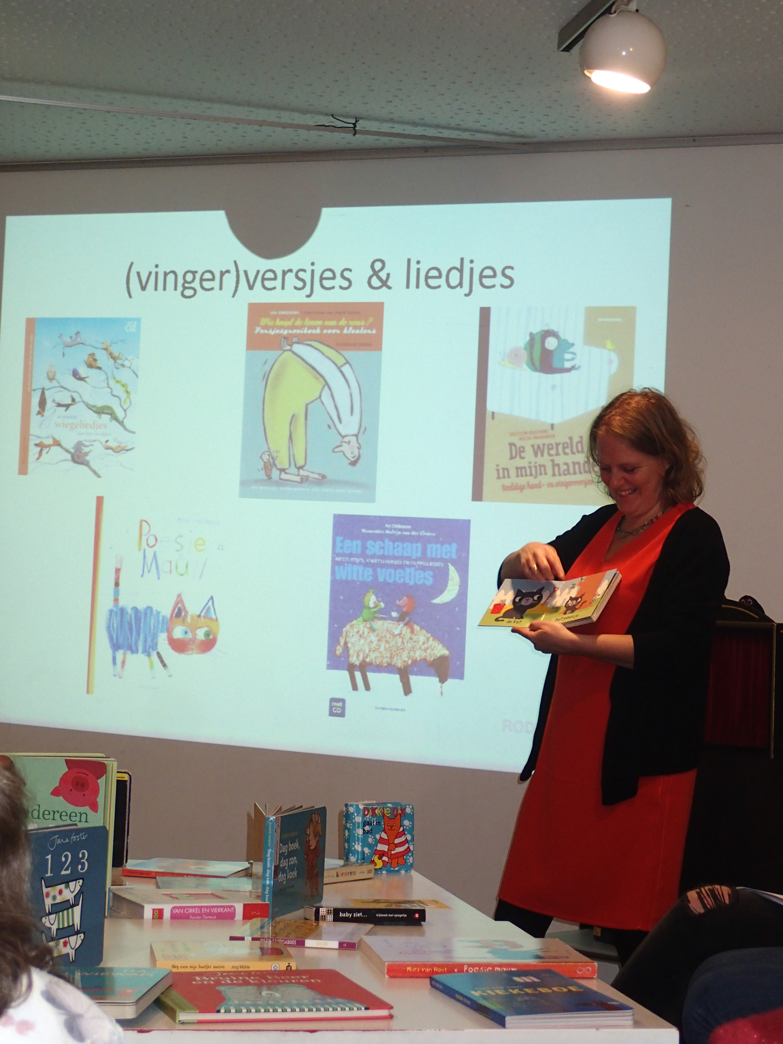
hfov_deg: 21.0
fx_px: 2111
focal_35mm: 70
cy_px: 522
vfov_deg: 27.8
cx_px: 392
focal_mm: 12.6
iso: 250
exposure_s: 1/60
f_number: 4
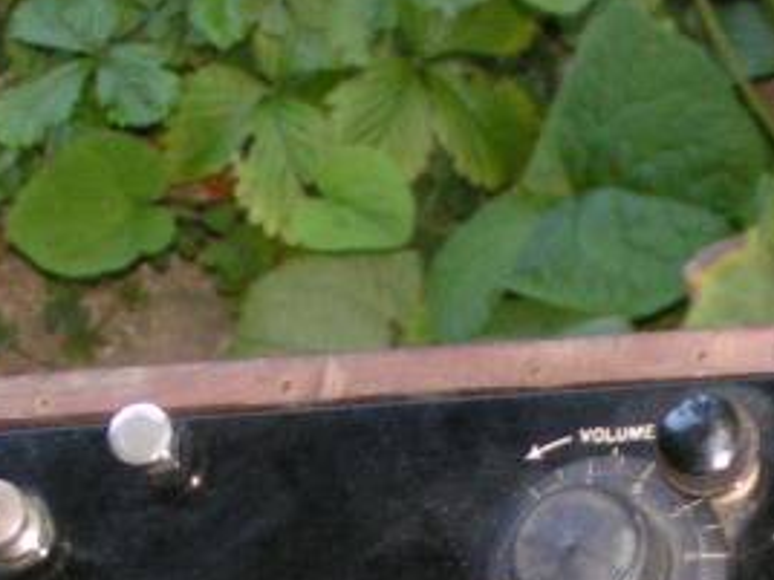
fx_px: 4338
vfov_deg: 7.5
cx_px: 748
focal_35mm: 194
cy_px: 831
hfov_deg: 10.1
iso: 200
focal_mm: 10
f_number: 3.2
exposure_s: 1/80
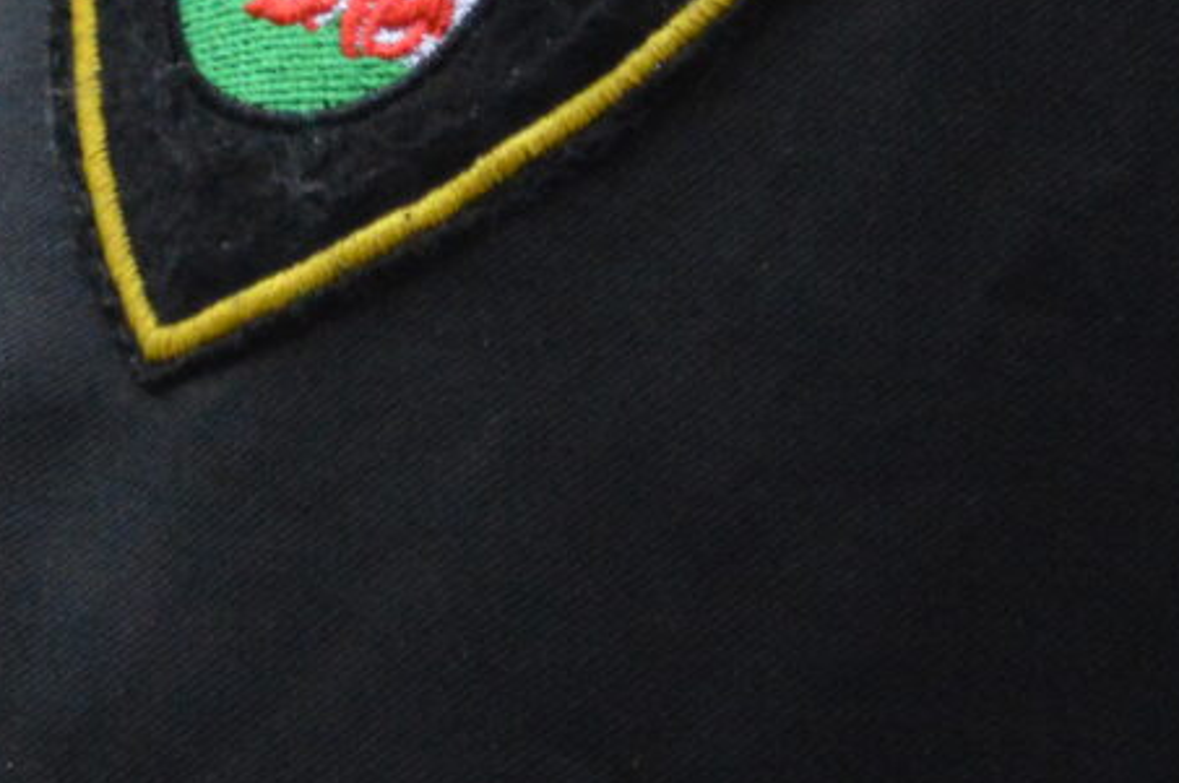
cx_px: 172
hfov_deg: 5.5
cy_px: -596
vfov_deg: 3.7
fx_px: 12211
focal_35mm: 373
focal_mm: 55
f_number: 5.6
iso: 3200
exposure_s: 1/320
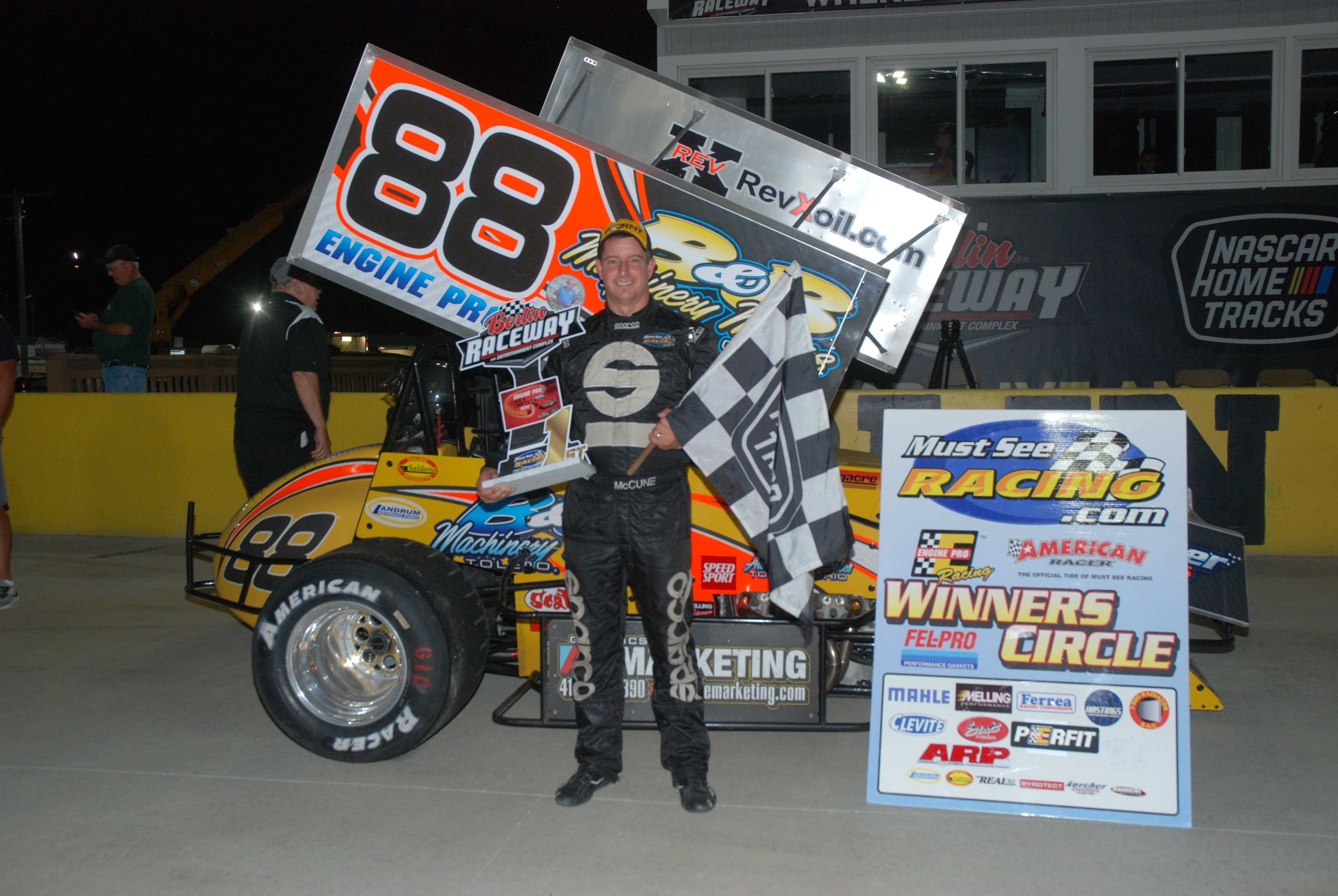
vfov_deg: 35.6
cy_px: 448
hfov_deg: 51.2
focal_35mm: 38
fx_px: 1395
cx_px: 669
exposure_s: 1/60
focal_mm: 25
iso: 500
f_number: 6.3
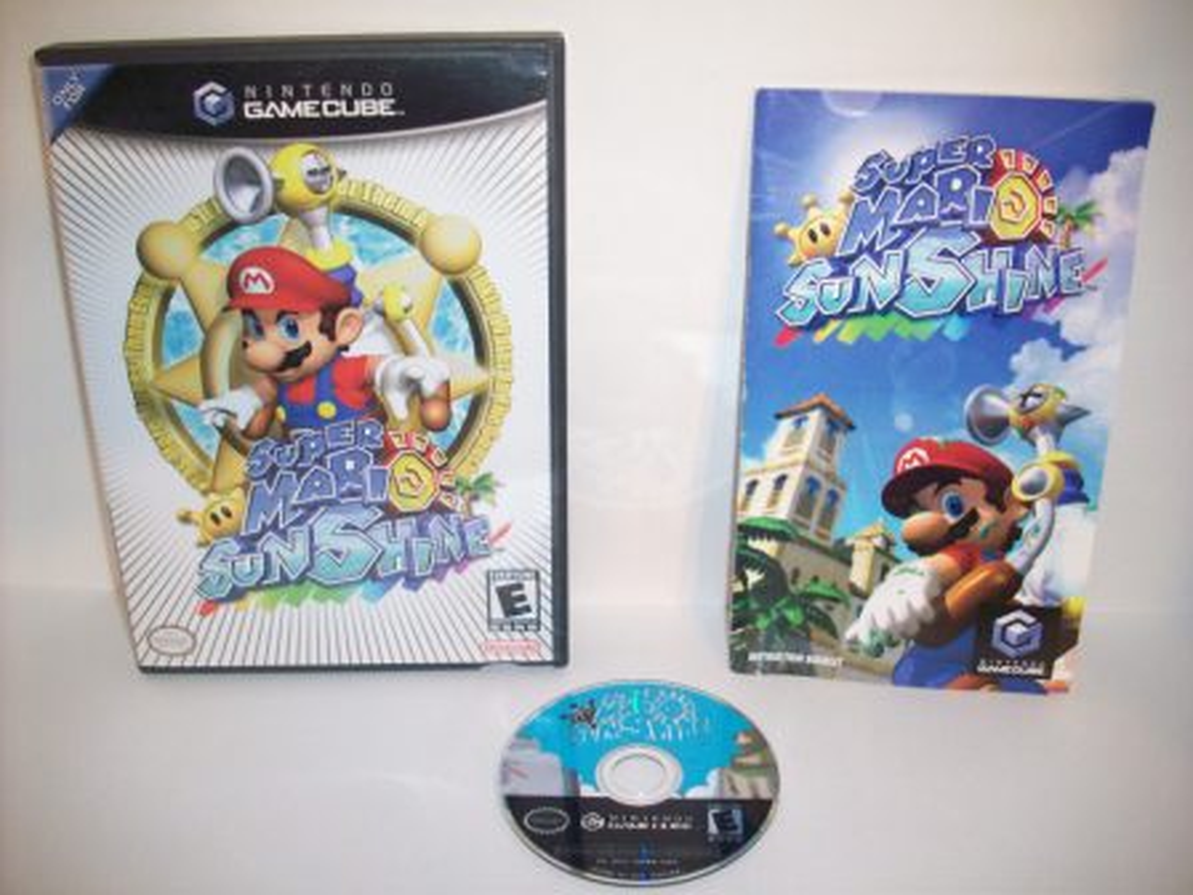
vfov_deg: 38.7
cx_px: 596
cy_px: 448
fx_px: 1275
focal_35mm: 37
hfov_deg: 50.1
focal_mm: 6.2
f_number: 2.8
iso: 160
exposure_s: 1/45
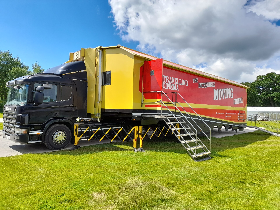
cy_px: 105
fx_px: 202
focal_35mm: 25
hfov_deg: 69.4
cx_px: 140
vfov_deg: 54.9
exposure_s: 1/638
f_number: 2
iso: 20
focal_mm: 4.6
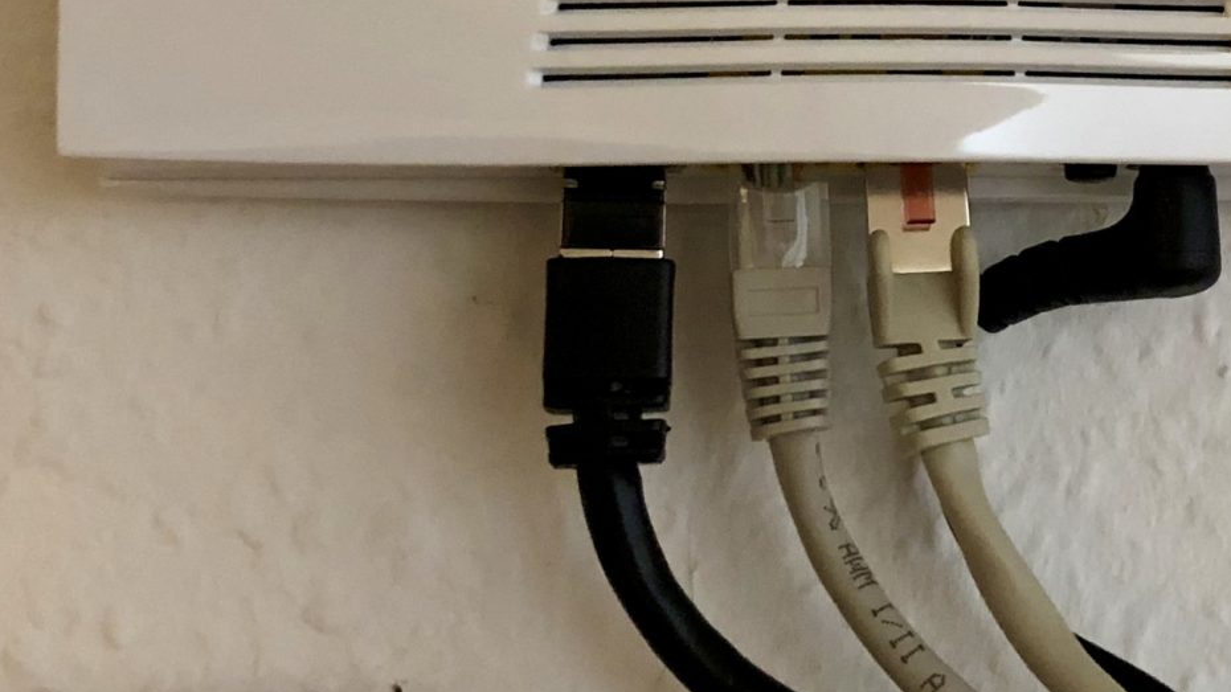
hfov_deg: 24.9
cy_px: 61
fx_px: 2742
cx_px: 964
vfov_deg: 14.2
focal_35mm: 84
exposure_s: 1/13
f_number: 1.8
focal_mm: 3.99
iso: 100
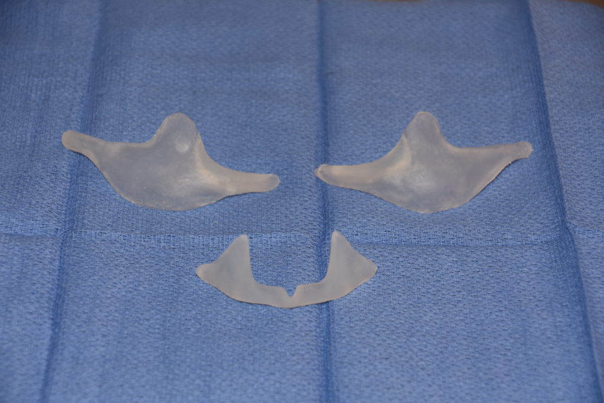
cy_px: 202
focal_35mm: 105
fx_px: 1762
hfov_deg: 19.5
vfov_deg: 13.0
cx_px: 302
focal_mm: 70
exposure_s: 1/60
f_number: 5.3
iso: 100
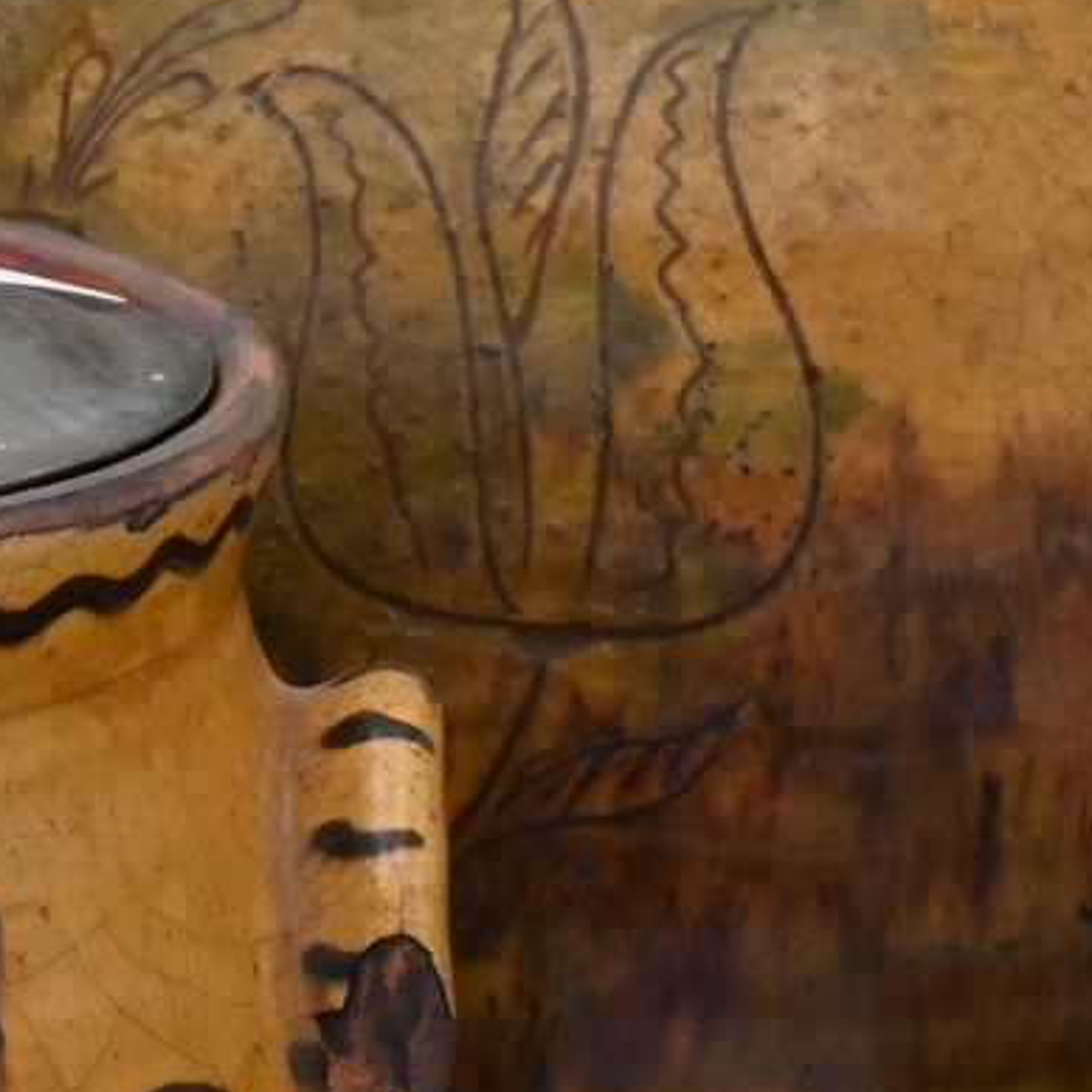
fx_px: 7102
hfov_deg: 8.5
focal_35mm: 199
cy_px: 963
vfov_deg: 8.8
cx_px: -885
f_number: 22
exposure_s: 1/60
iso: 5600
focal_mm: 56
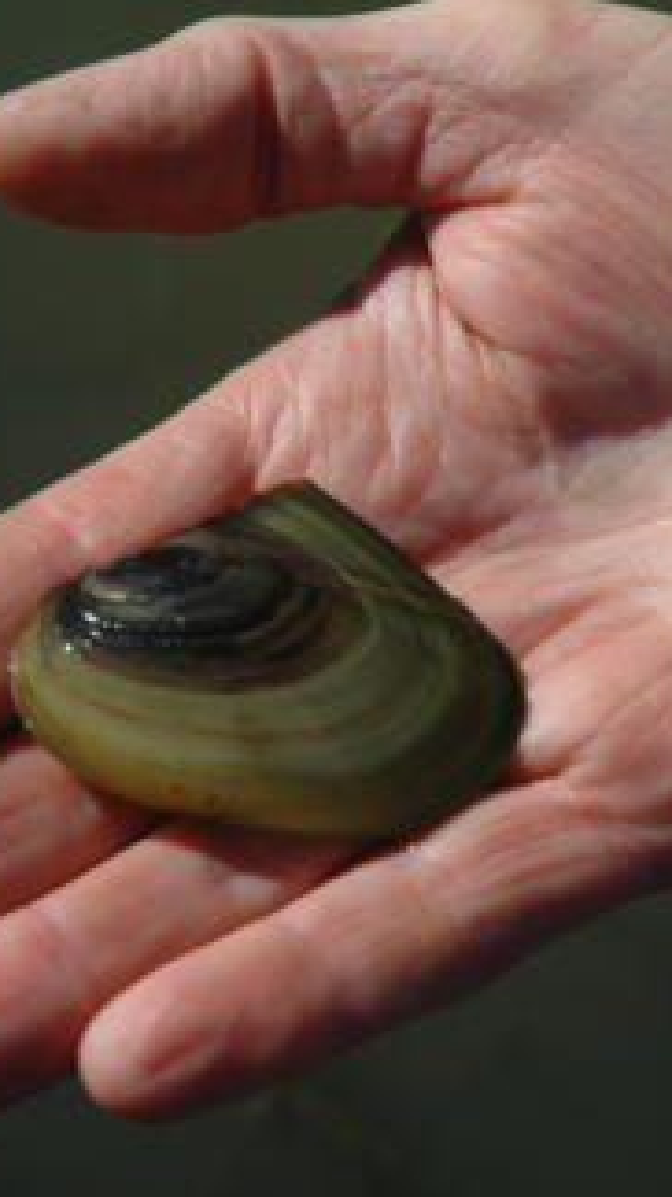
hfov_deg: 7.3
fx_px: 5296
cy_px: 600
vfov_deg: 12.9
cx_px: 325
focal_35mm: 167
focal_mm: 70
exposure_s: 1/400
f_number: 10
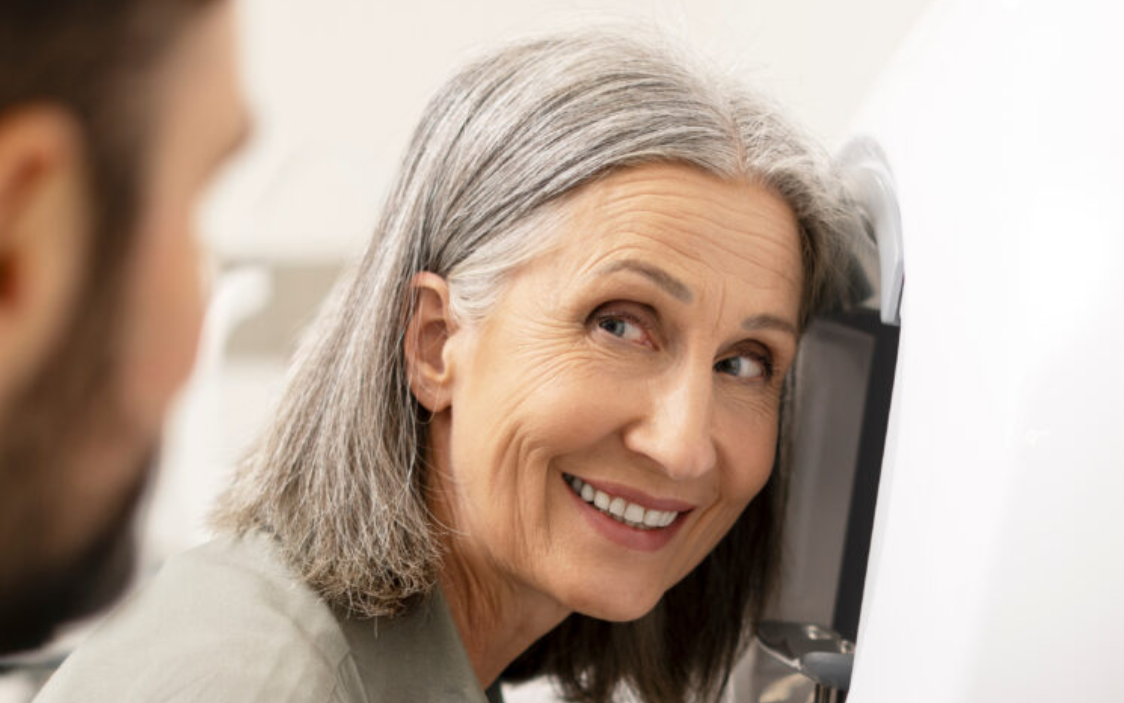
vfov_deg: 12.4
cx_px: 640
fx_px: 3217
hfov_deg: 19.8
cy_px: 653
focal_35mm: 105
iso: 100
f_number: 2
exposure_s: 1/125
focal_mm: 50
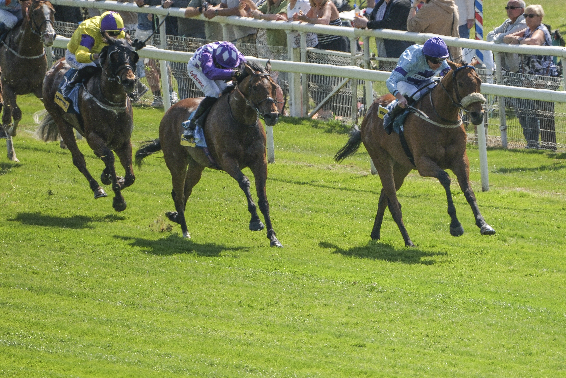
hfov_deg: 2.7
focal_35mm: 750
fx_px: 11791
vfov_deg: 1.8
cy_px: 189
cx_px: 283
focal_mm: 500
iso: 400
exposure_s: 1/1000
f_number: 5.6
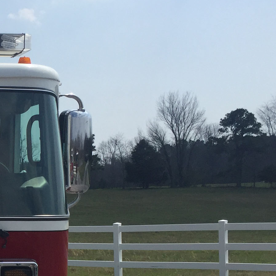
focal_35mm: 93
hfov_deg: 16.9
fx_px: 839
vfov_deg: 18.4
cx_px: -142
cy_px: 236
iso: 32
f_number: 2.2
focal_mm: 4.15
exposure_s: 1/3597
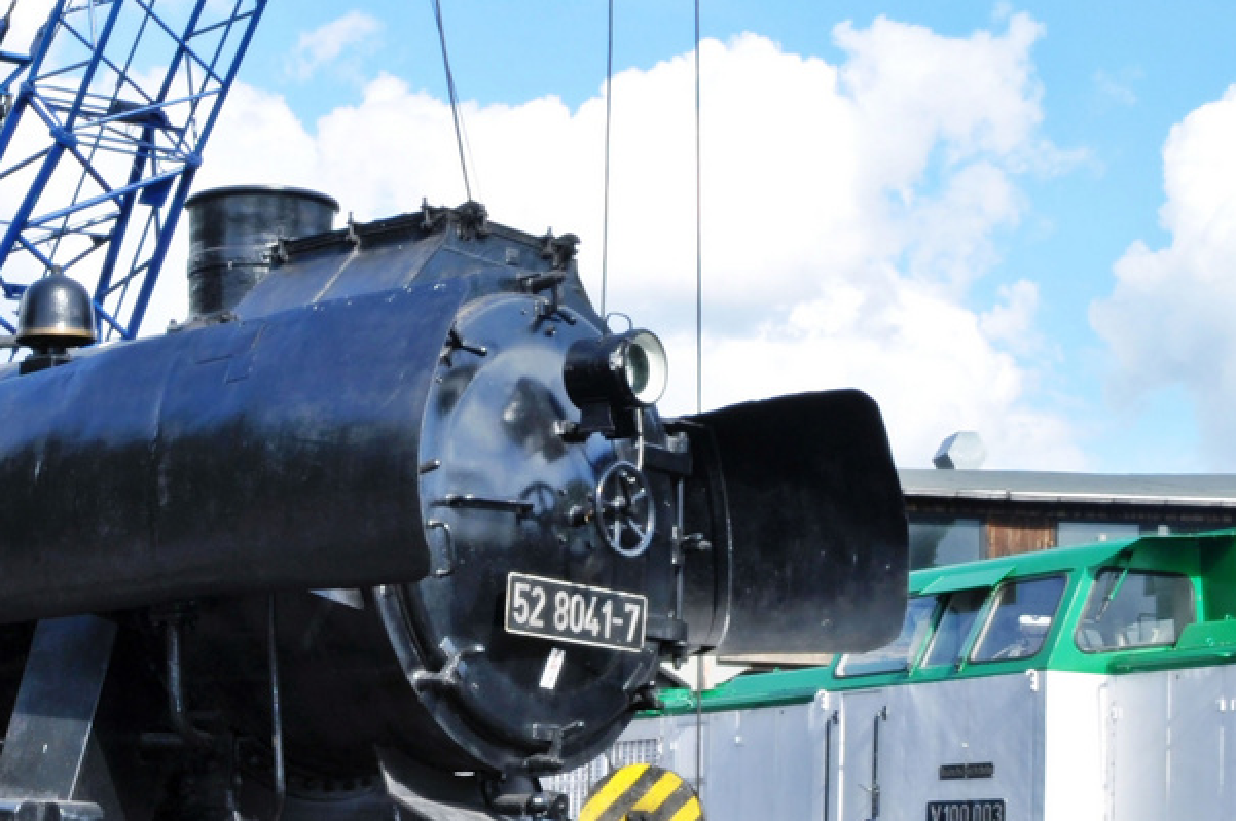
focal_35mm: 73
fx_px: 2503
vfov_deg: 18.3
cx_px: -74
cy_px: 774
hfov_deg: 25.9
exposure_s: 1/200
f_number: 10
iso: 200
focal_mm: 18
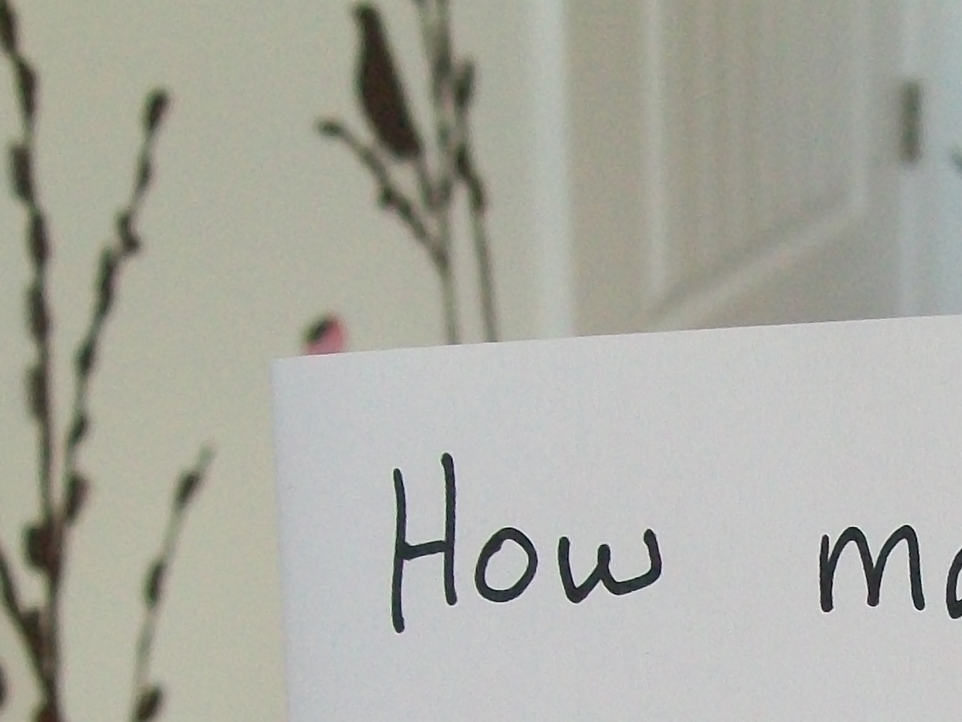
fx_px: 2418
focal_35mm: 87
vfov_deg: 16.4
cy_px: 824
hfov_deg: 21.9
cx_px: 898
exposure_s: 1/40
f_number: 2.7
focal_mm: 6
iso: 160
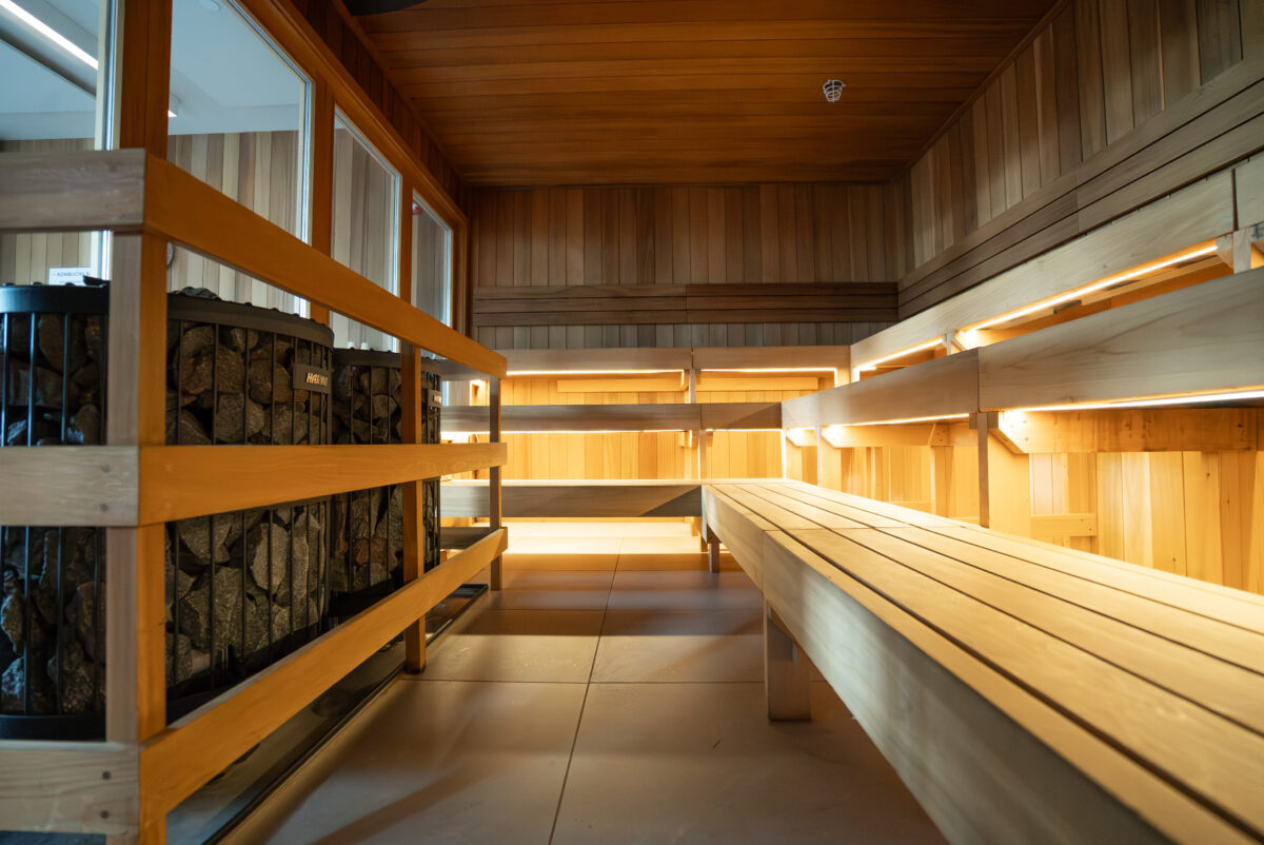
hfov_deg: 96.7
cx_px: 632
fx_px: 562
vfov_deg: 73.8
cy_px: 422
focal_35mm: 16
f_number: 4
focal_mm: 16
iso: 12800
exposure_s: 1/250
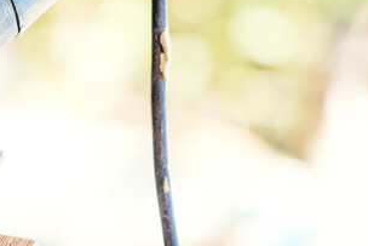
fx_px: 1718
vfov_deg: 8.1
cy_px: 243
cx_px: -90
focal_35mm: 168
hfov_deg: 11.9
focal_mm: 50
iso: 320
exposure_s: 1/640
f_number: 1.4
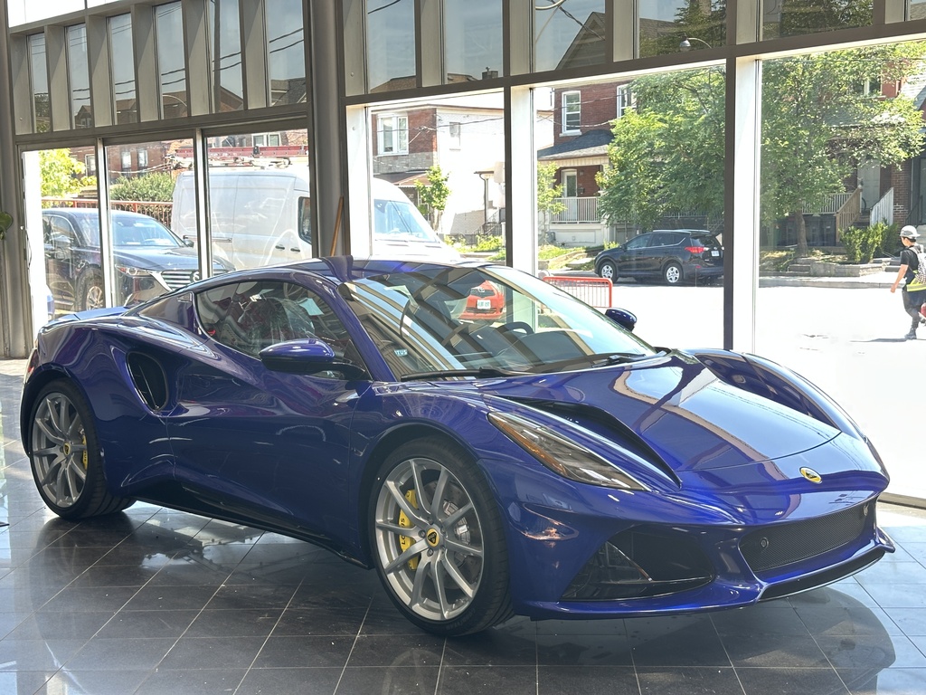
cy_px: 348
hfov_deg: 39.7
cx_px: 463
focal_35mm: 48
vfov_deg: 30.3
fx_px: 1284
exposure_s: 1/93
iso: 80
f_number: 1.78
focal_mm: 6.86
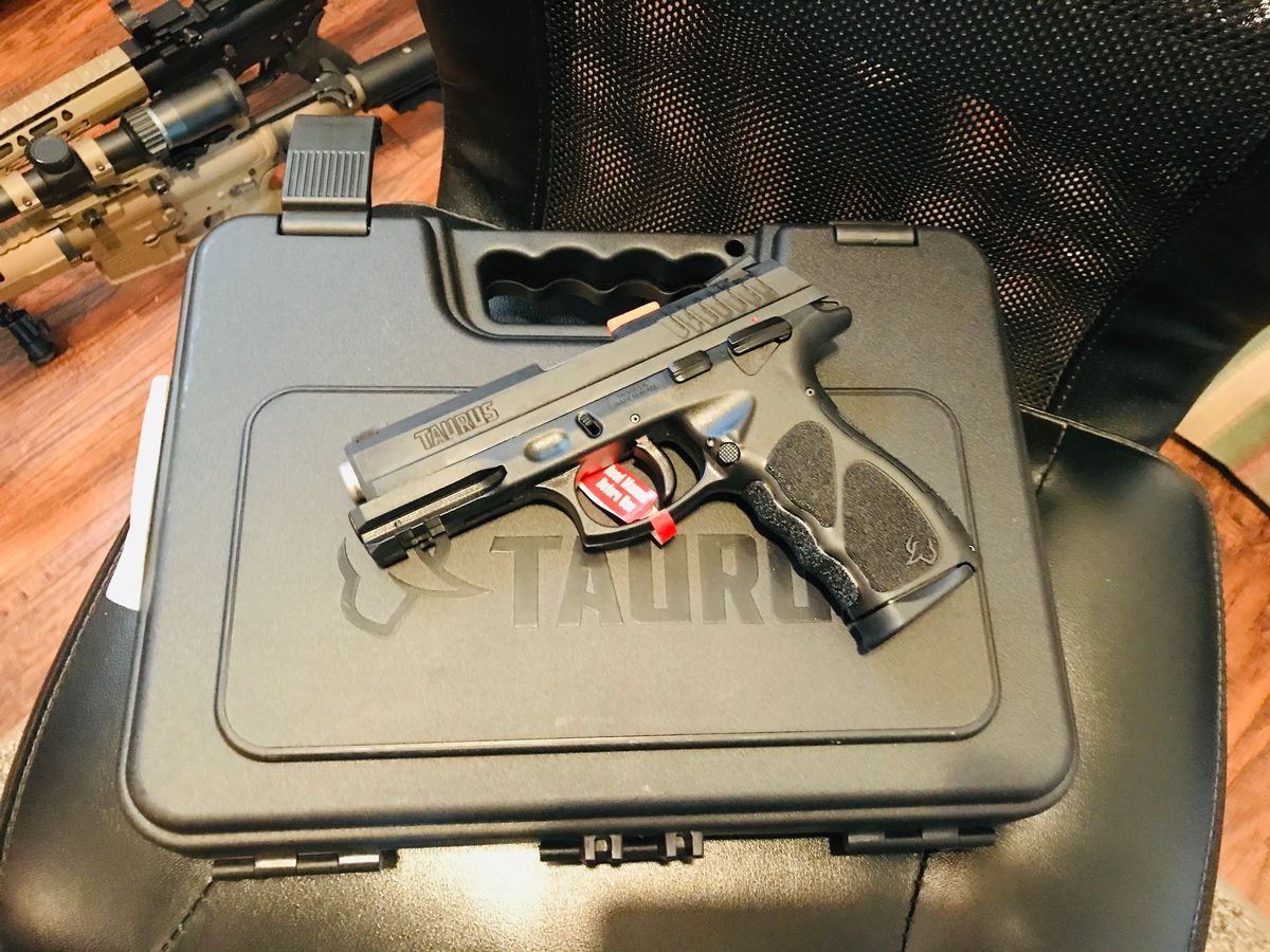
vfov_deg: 49.7
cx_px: 635
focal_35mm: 28
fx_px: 1027
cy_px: 476
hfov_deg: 63.4
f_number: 1.8
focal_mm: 3.99
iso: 100
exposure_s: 1/4
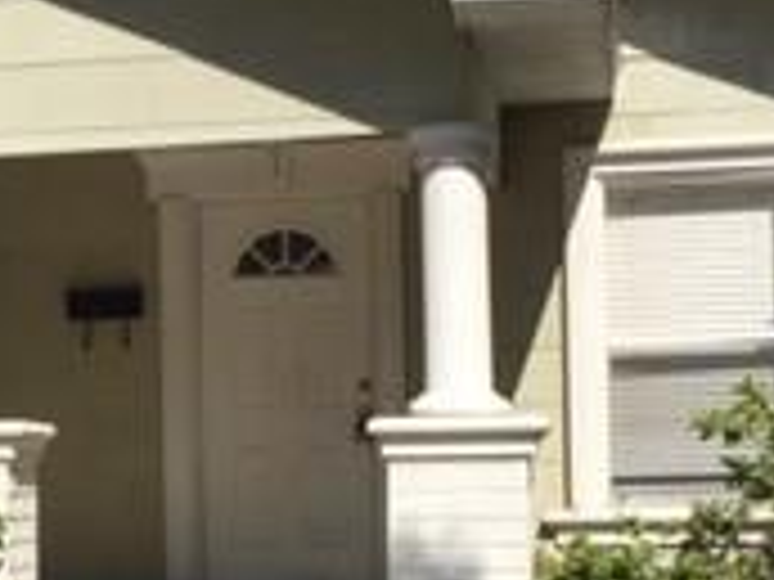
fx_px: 2415
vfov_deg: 13.7
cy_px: 409
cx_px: 94
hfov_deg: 18.0
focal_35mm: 108
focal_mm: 4.15
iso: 32
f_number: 2.2
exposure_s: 1/3300
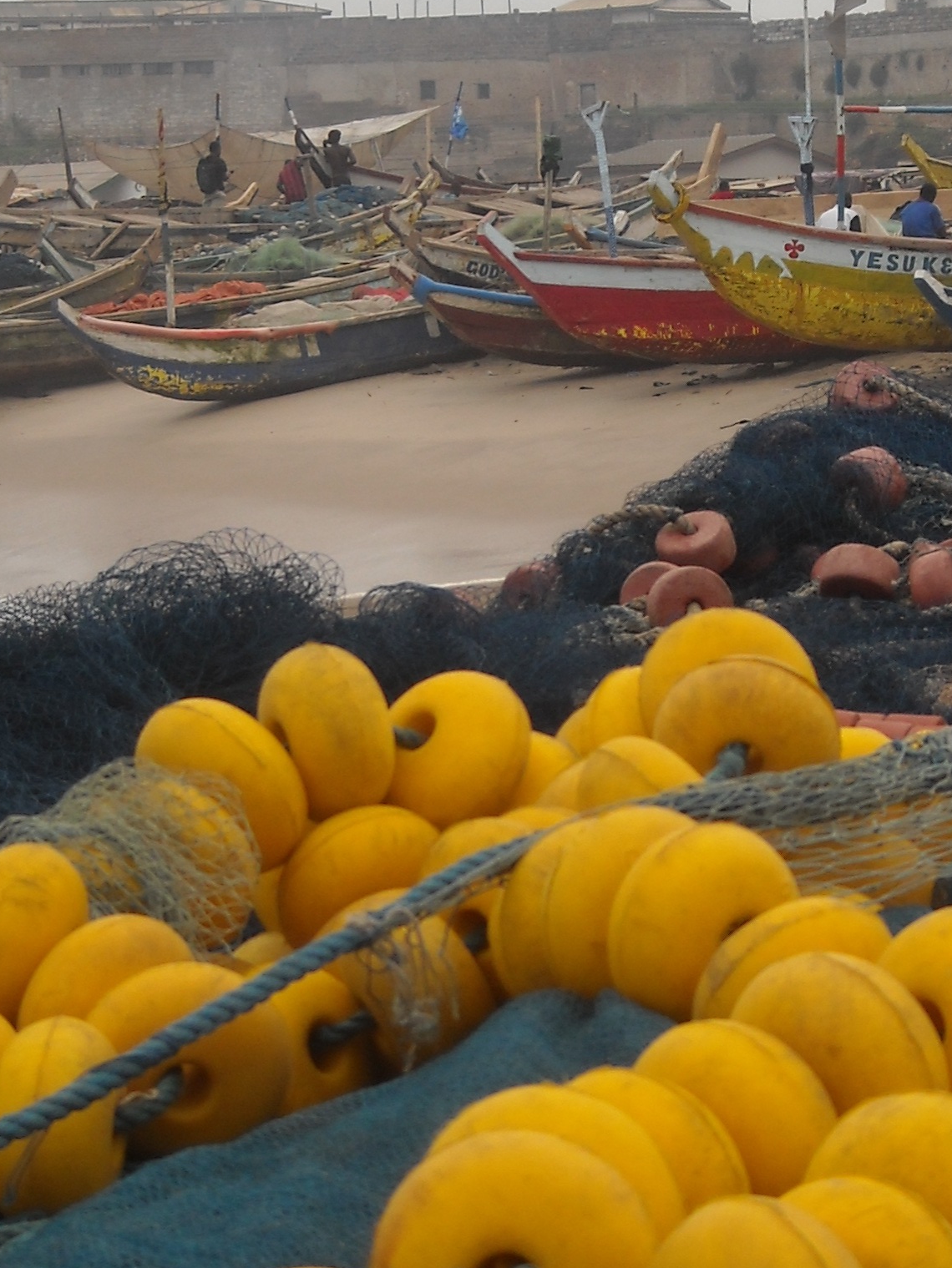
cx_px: 776
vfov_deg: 17.0
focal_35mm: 116
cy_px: 565
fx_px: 4252
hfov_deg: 12.7
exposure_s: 1/176
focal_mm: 8.85
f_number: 3.3
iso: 64
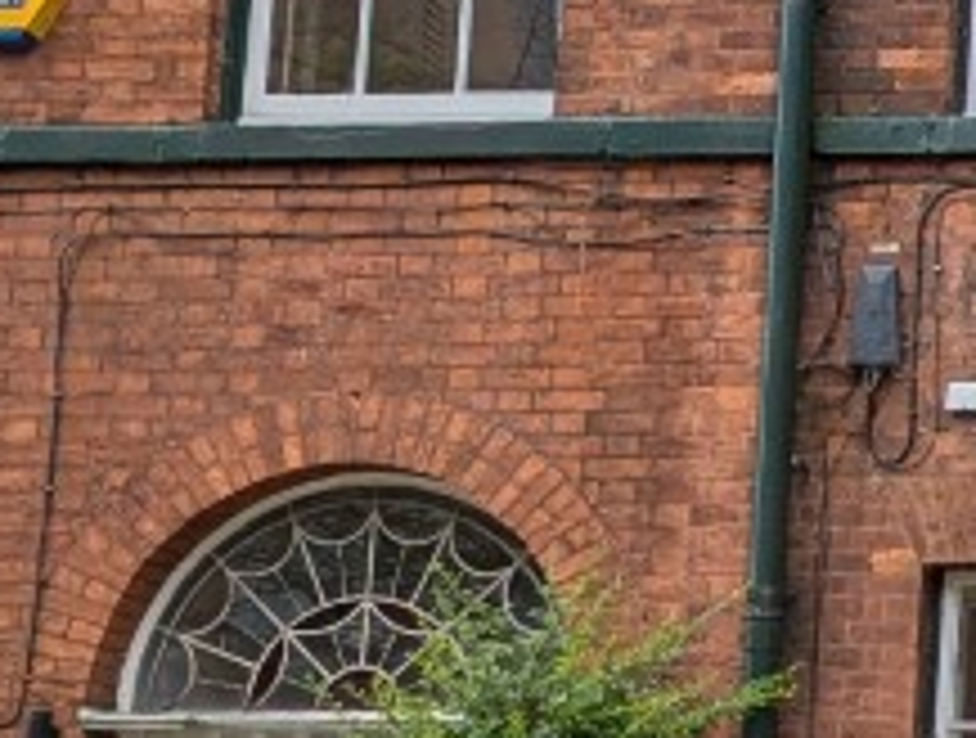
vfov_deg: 11.3
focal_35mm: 132
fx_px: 3732
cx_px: 1864
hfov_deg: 13.2
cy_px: 338
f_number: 1.85
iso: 36
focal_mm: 6.81
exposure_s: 1/2179
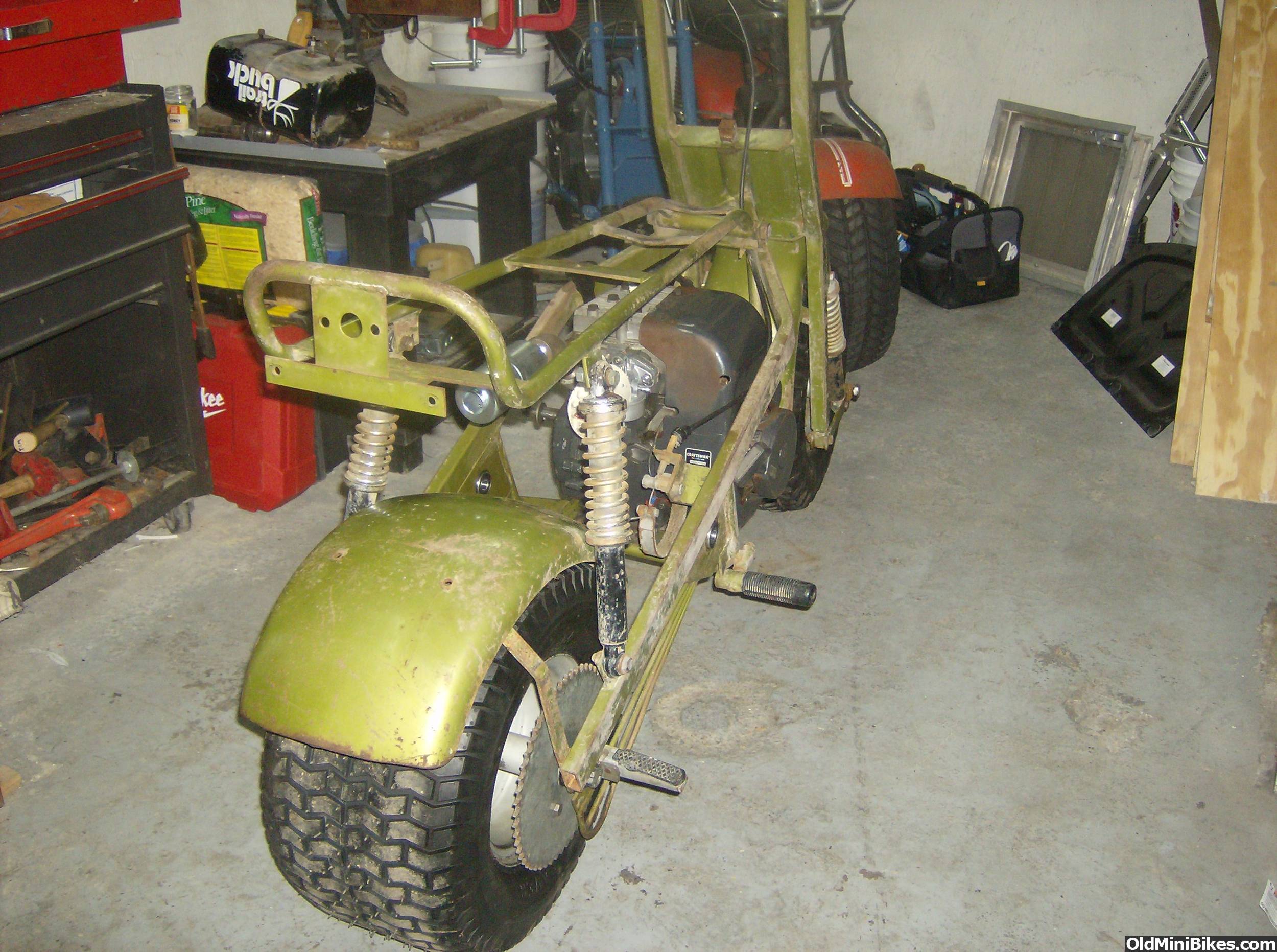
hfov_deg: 51.5
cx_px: 638
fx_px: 1325
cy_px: 476
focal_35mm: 36
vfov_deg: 39.5
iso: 200
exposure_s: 1/60
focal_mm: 6
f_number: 2.8
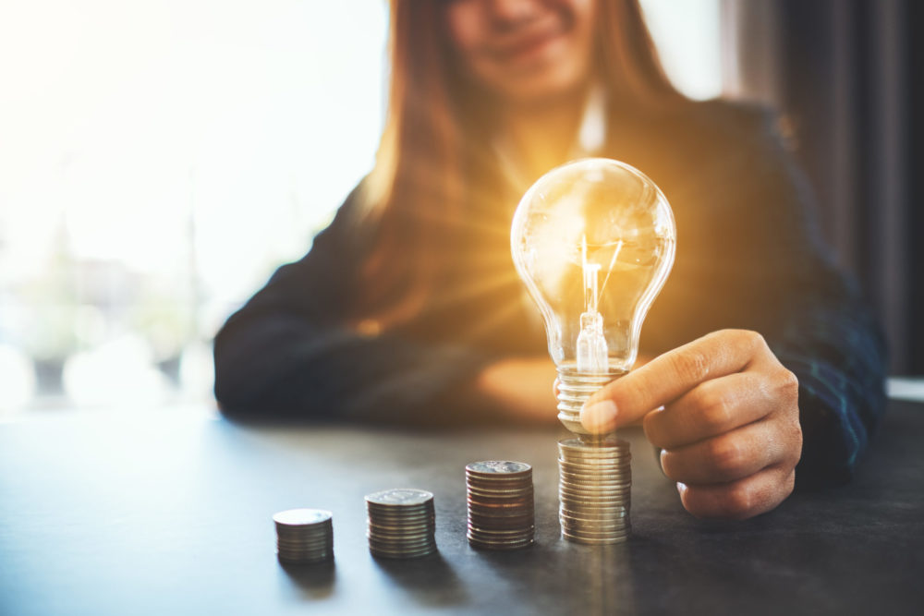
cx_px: 462
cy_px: 308
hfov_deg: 54.4
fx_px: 898
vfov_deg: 37.9
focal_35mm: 35
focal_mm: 23
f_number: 1.4
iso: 200
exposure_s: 1/220
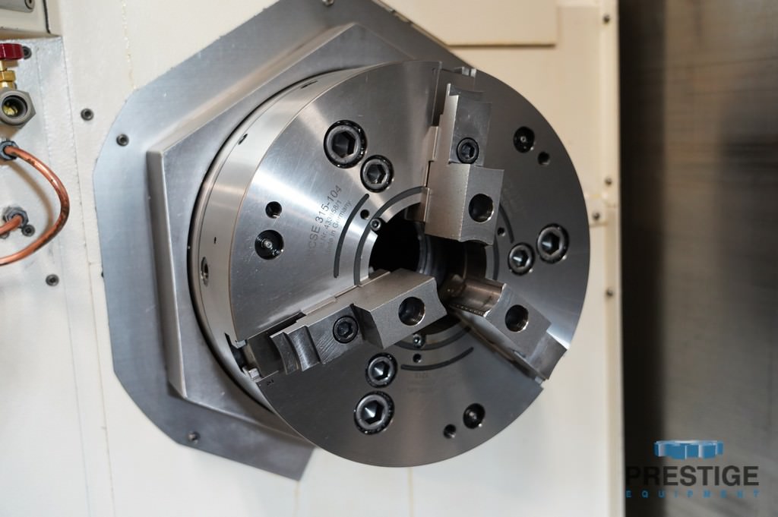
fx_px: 821
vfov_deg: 35.0
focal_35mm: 38
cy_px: 258
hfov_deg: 50.7
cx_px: 389
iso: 2500
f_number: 4
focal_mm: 38
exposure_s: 1/160
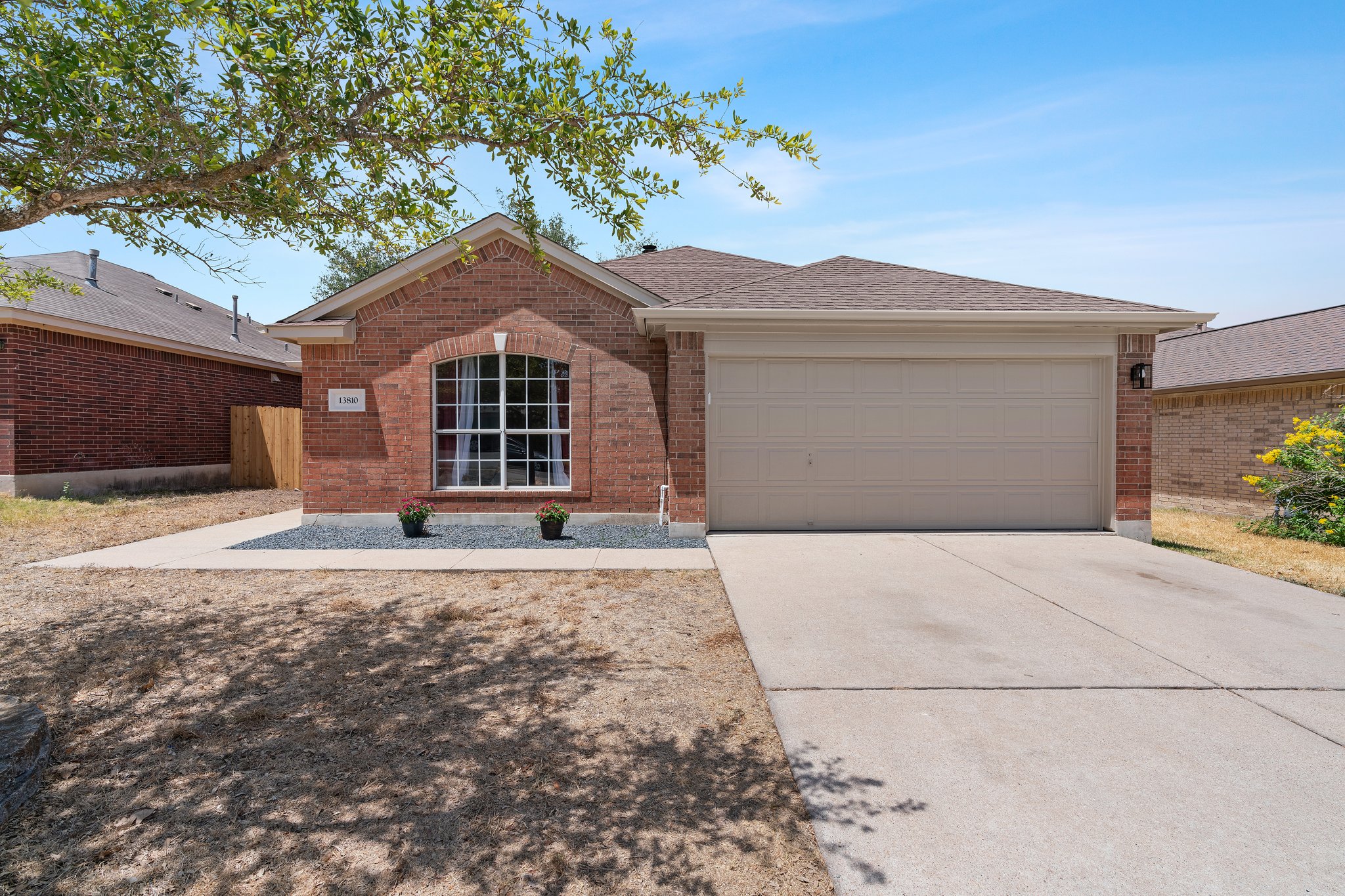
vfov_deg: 73.7
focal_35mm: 16
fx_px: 598
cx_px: 672
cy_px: 448
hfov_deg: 96.7
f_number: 8
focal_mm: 16
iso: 200
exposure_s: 1/320
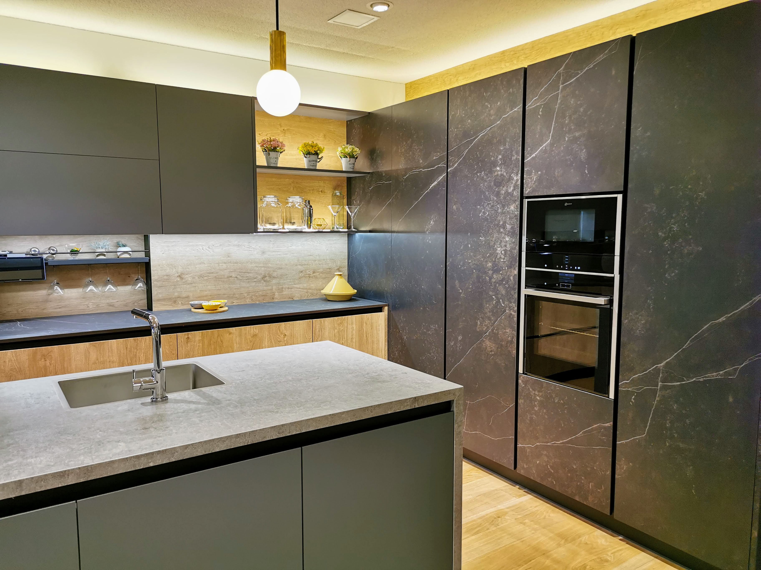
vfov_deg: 51.4
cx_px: 380
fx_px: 594
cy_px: 285
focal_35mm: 27
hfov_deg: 65.3
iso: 125
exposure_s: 1/100
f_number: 1.8
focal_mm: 5.58
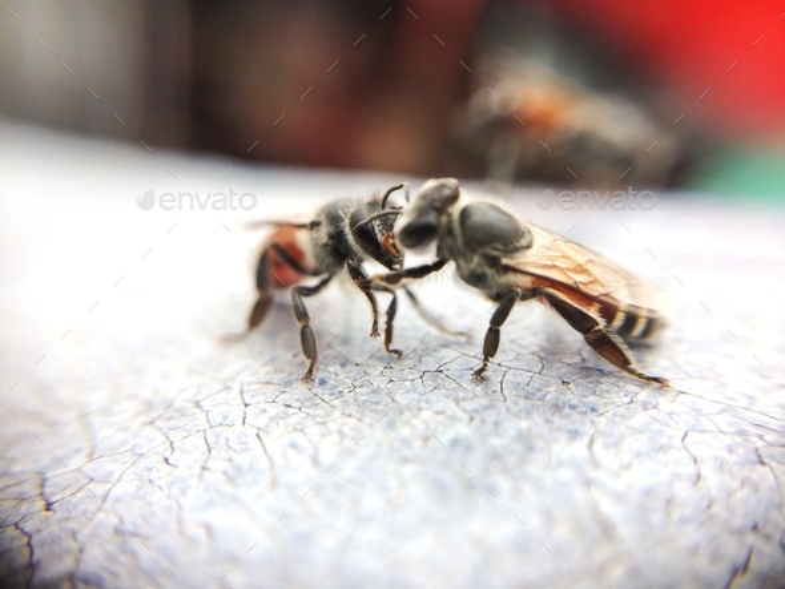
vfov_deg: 48.3
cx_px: 392
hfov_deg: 61.6
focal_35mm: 29
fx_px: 658
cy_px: 294
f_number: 2.2
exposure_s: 1/181
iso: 32
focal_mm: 4.15
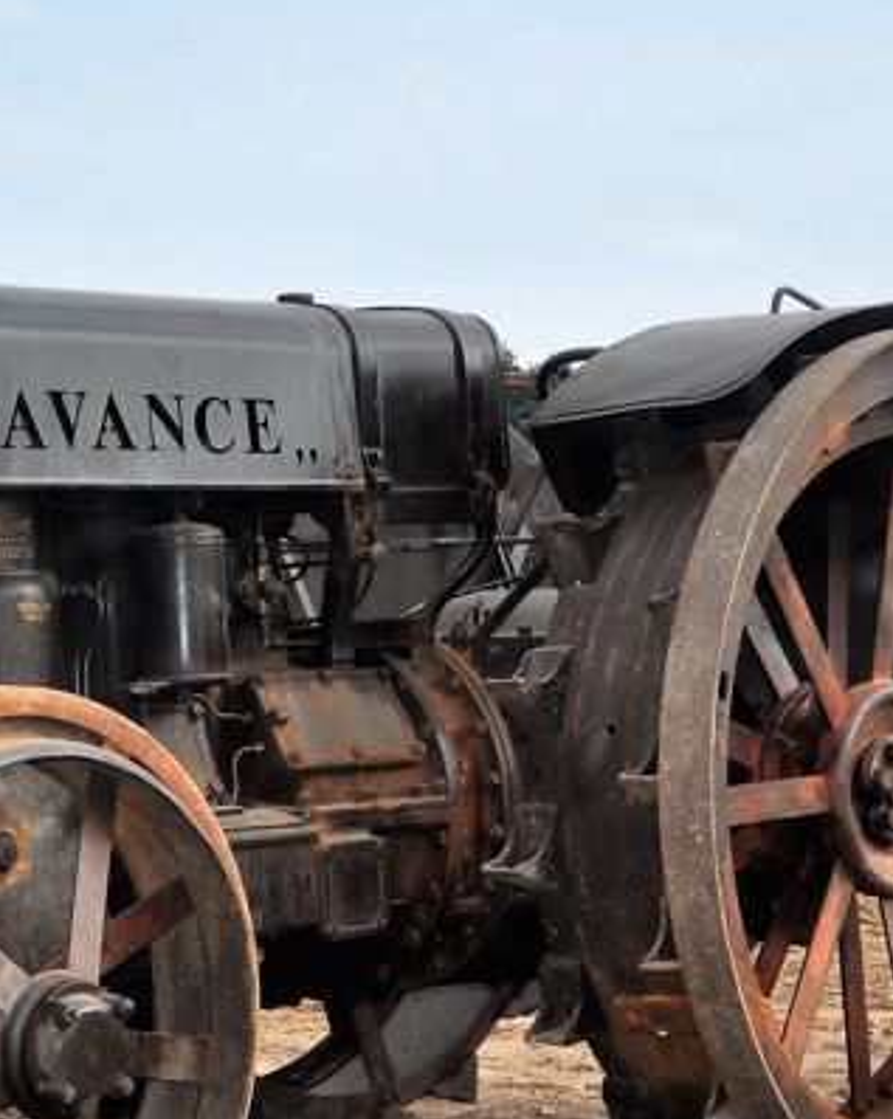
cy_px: 540
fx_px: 16670
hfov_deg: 3.1
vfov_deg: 3.8
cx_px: 86
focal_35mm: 504
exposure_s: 1/200
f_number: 16
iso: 200
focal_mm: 120
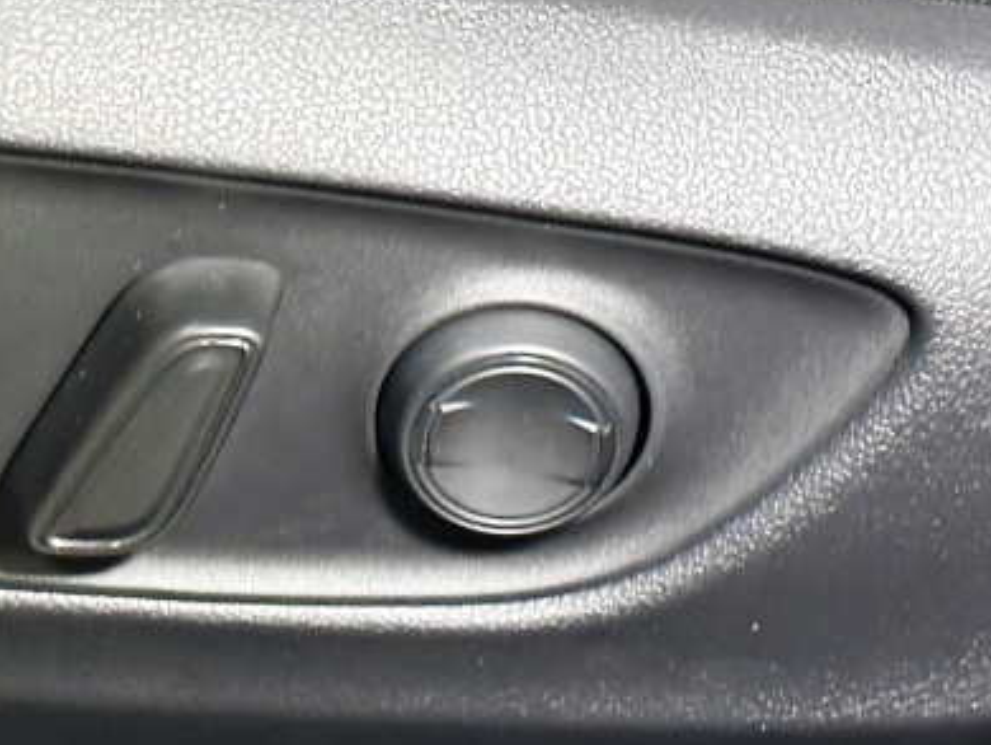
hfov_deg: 15.5
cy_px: 188
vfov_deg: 11.7
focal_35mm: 126
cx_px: 219
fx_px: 3609
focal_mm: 6.86
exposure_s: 1/40
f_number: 1.78
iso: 320
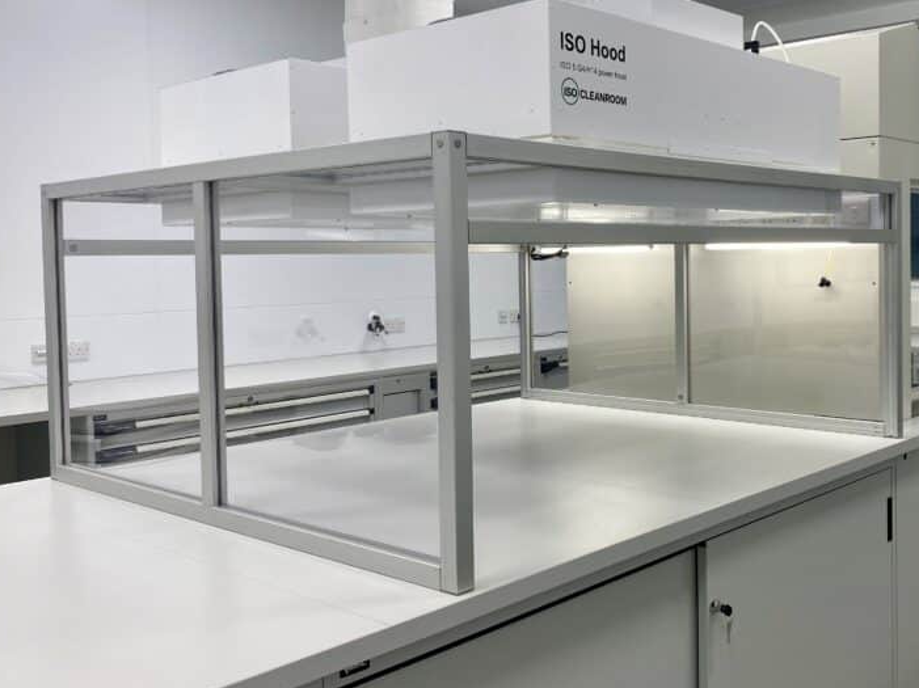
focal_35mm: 38
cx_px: 573
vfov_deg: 37.6
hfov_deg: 48.5
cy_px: 292
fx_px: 1008
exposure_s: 1/100
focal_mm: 4.25
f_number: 1.8
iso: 40
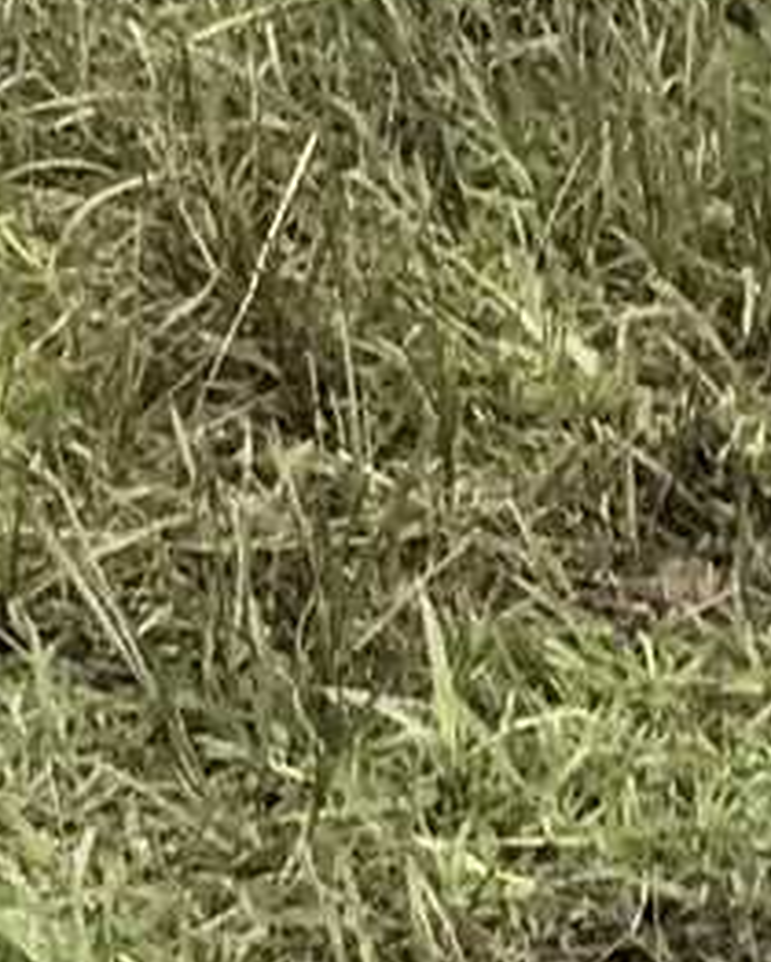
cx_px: -1208
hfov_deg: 3.5
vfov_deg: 4.2
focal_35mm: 435
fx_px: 12393
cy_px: -2581
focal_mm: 6.6
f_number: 2.8
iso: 20
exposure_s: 1/311
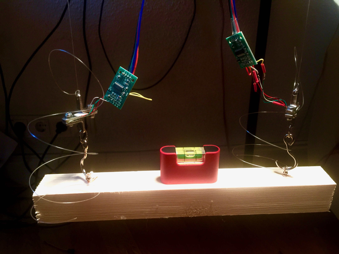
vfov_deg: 48.2
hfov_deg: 61.7
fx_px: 284
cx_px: 170
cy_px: 127
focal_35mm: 29
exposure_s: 1/17
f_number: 2.2
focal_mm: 4.15
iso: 125
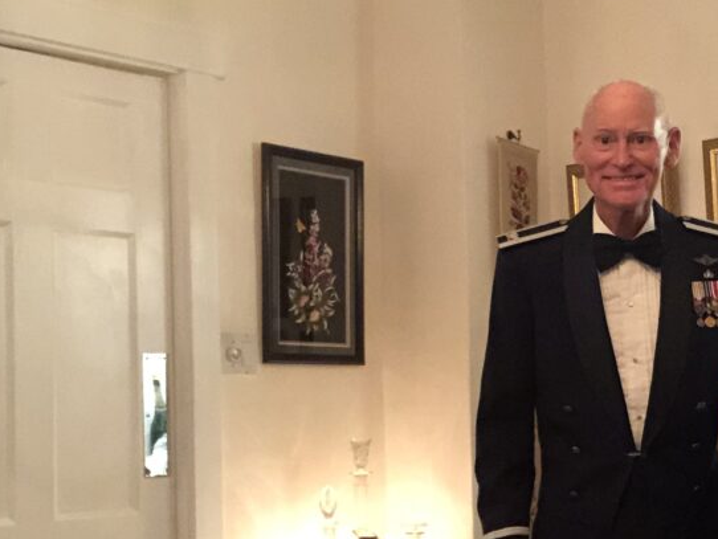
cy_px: 356
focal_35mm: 65
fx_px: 1349
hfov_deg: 29.3
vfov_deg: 22.5
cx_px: 546
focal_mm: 2.87
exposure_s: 1/17
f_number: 2.2
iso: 640
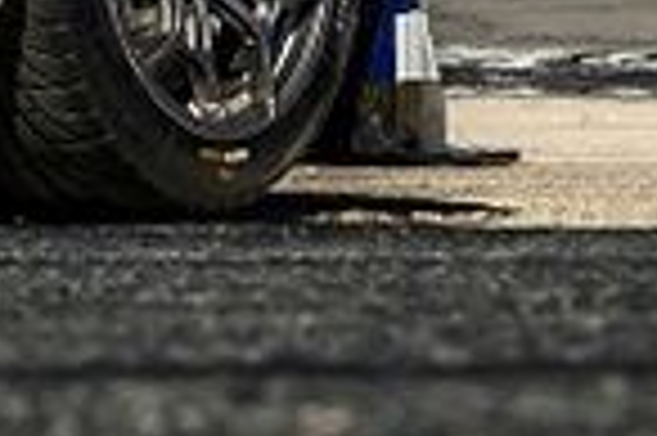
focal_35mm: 528
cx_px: -1152
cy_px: -1054
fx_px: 9625
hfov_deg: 3.8
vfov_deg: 2.6
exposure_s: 1/160
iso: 100
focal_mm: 70
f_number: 11
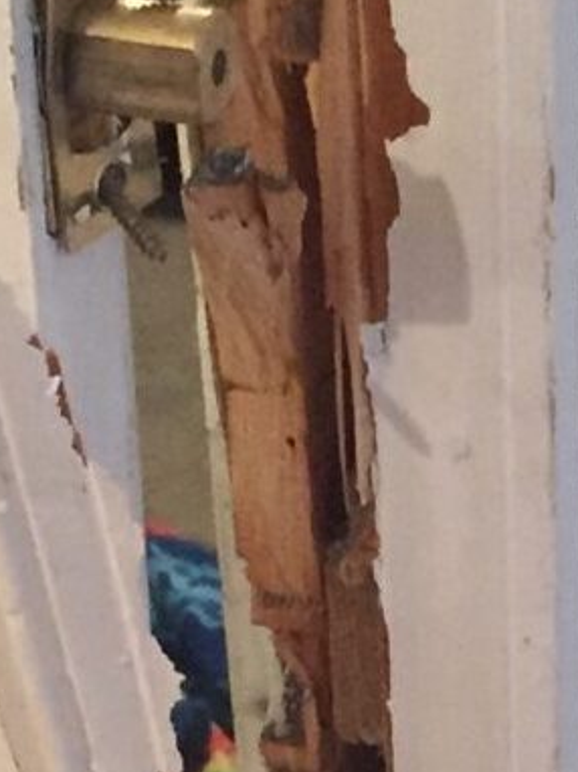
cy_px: 674
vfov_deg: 24.1
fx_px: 1761
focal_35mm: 79
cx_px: 131
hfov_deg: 18.5
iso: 200
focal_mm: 4.15
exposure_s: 1/30
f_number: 2.2
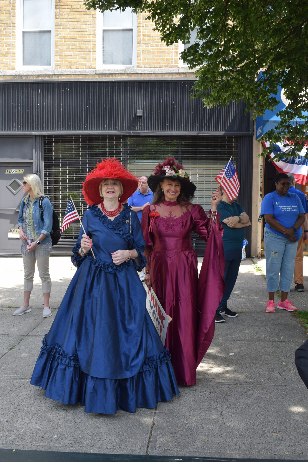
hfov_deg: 35.5
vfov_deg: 51.3
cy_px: 231
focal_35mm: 38
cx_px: 154
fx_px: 481
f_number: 7.1
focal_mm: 25
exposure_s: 1/200
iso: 400
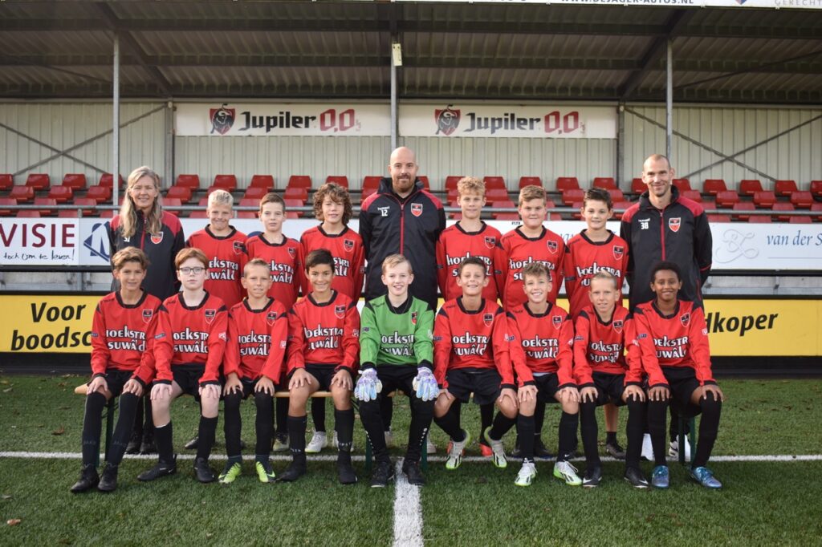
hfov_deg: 49.6
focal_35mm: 39
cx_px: 411
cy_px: 274
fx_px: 890
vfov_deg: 34.2
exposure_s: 1/320
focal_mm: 26
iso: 220
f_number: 4
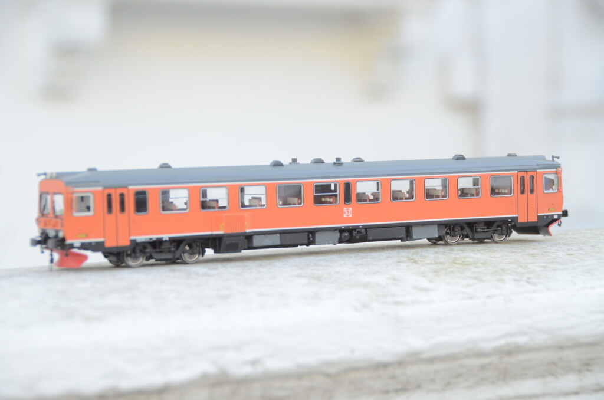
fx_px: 1632
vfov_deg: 14.0
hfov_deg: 21.0
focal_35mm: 98
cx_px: 302
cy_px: 200
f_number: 5
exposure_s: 1/250
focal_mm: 65
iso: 720
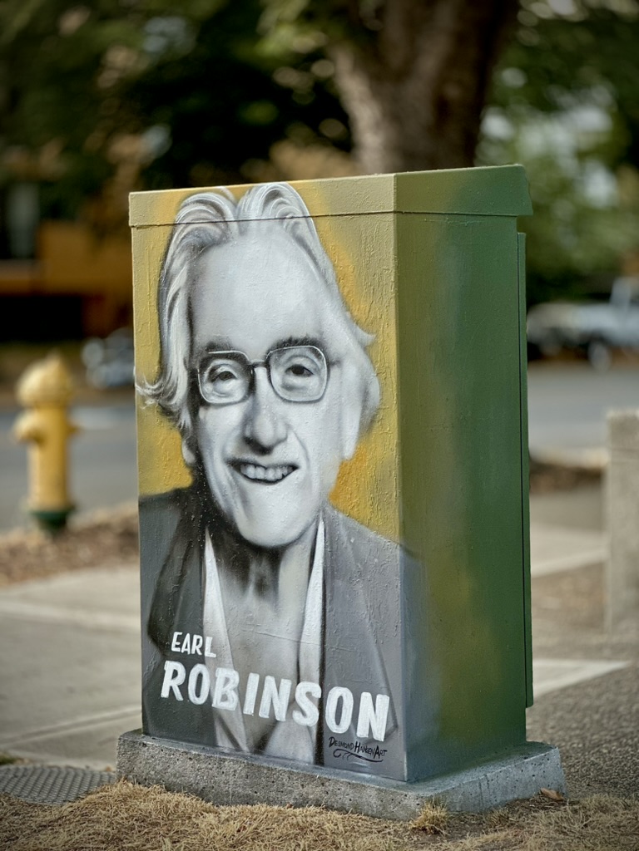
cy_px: 426
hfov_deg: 19.1
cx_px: 320
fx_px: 1895
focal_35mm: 77
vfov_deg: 25.3
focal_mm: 9
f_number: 2.8
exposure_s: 1/121
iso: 125
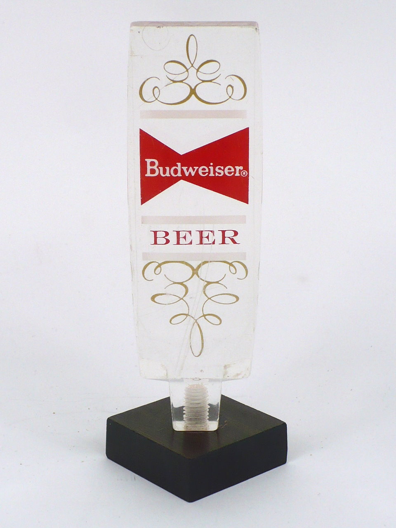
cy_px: 264
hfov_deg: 18.4
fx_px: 1220
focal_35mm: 80
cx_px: 198
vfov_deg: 24.4
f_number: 3.1
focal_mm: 8.9
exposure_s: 1/800
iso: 100
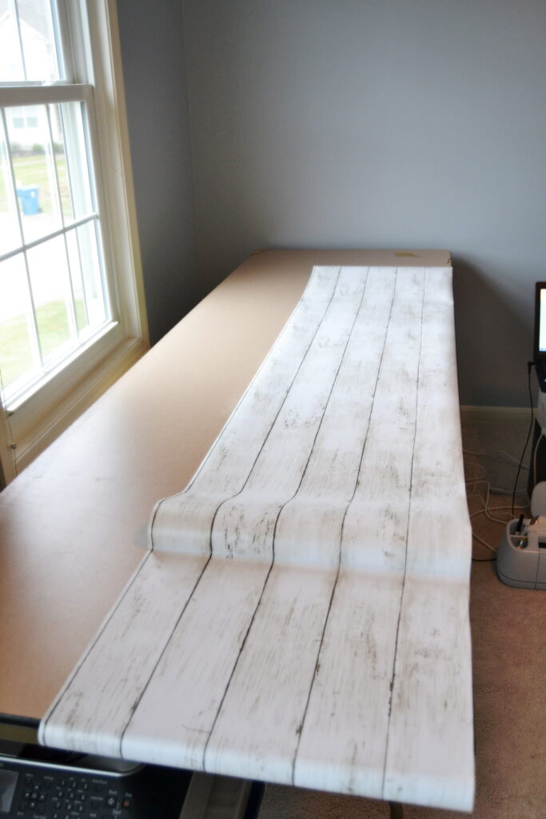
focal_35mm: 33
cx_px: 273
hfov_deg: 40.0
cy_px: 410
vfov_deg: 57.2
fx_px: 750
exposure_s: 1/60
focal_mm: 22
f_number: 3.5
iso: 720
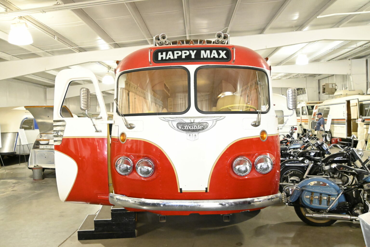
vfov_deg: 47.9
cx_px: 185
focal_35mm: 27
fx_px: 277
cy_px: 124
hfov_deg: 67.4
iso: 10000
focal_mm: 18
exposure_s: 1/60
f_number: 9
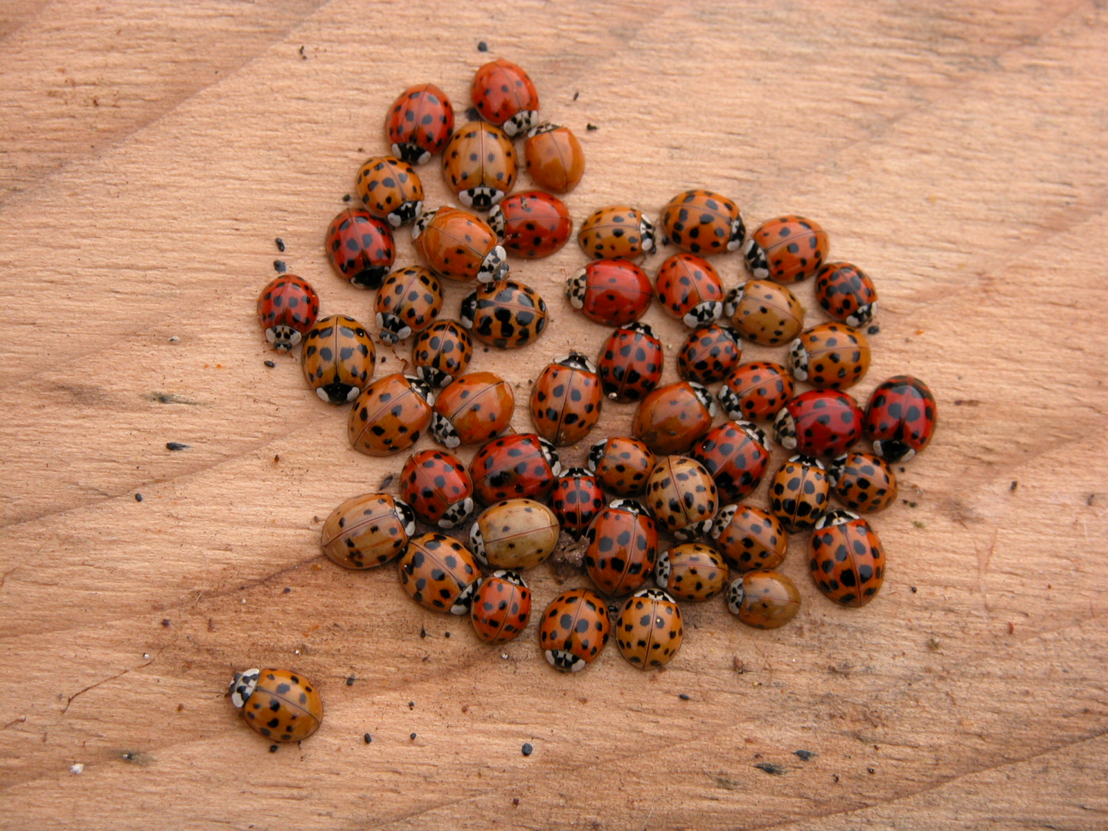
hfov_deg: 17.3
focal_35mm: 114
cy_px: 416
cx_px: 554
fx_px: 3649
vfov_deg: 13.0
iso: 100
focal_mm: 29.5
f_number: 4.2
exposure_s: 1/248
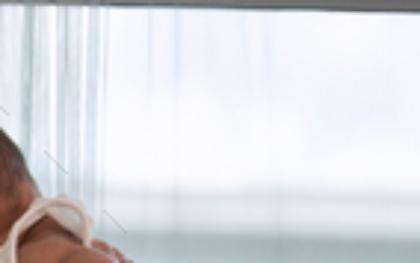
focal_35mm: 211
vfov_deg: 6.1
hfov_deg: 9.7
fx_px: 2417
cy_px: 533
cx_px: -166
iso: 100
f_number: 1.2
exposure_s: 1/3200
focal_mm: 50
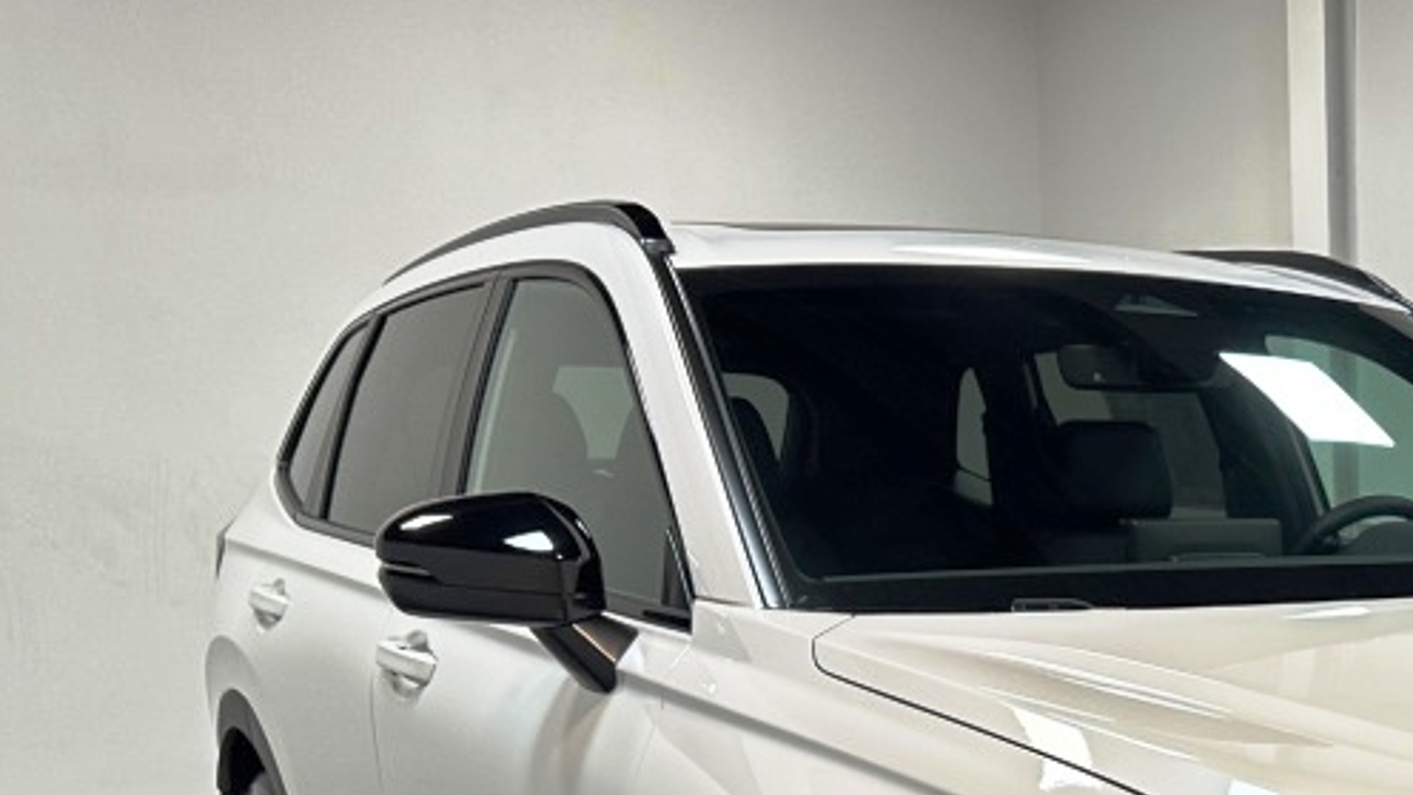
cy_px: 1029
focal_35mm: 54
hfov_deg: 35.0
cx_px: 1402
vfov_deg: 20.4
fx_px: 2023
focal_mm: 6.86
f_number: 1.78
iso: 160
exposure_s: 1/60
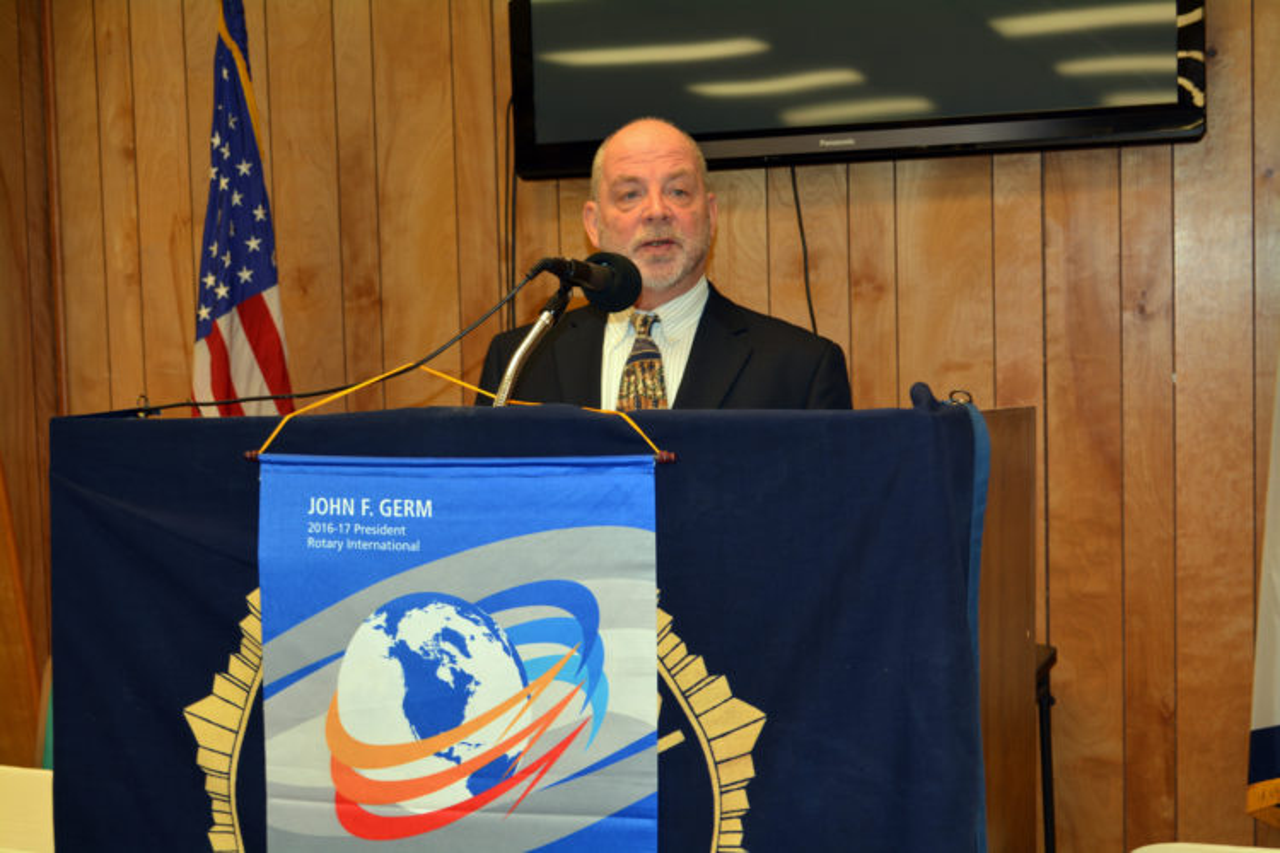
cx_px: 640
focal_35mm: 52
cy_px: 426
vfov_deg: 25.8
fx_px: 1867
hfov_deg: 37.9
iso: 200
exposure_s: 1/30
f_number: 5.6
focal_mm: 35
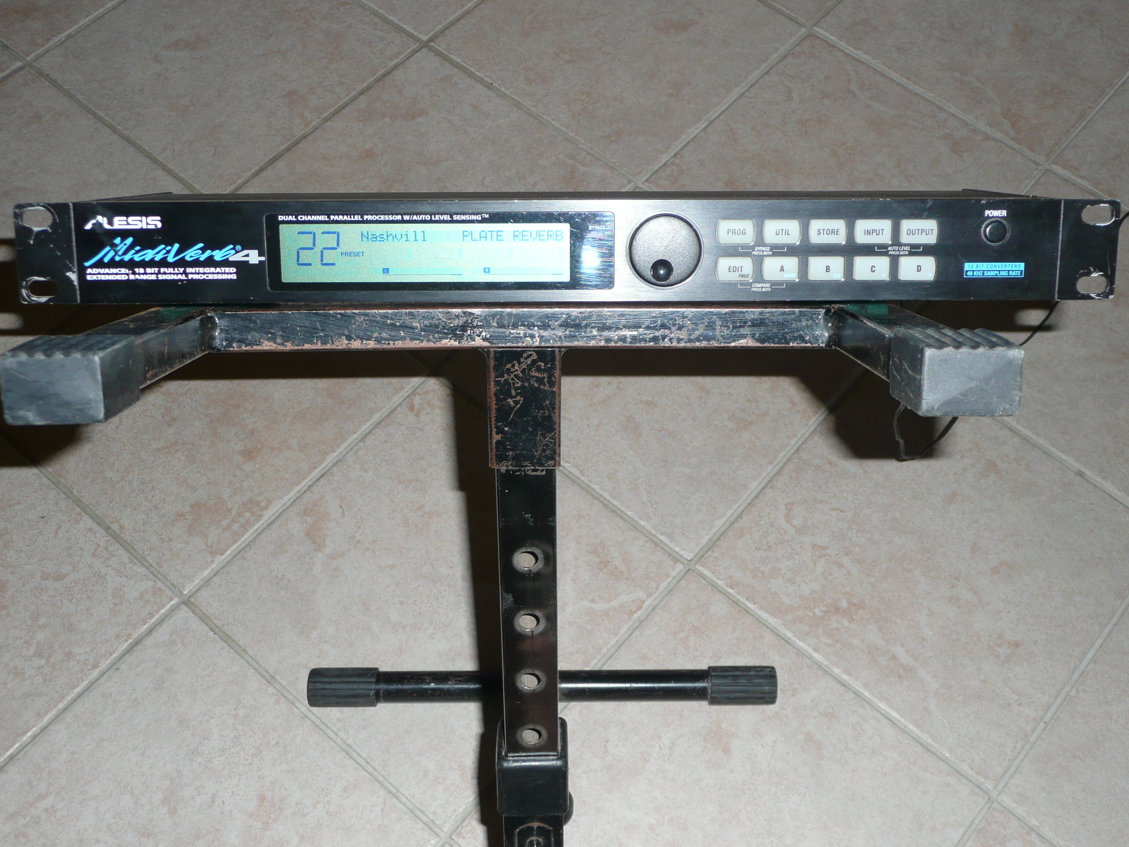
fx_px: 1305
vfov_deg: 36.0
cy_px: 424
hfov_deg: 46.8
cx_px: 564
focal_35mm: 40
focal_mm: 6.5
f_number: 3.9
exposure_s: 1/30
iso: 125
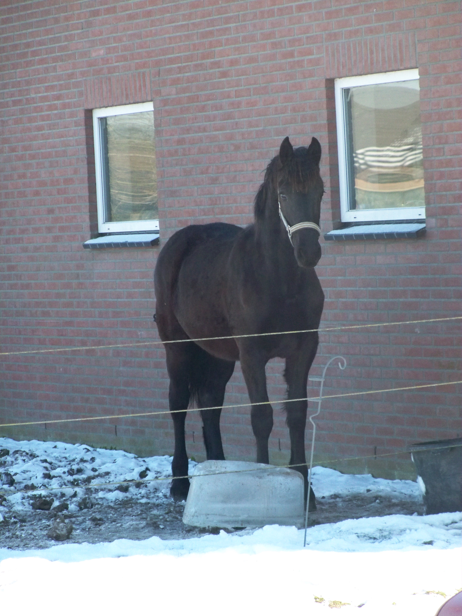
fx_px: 3079
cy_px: 308
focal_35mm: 173
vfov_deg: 11.4
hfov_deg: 8.6
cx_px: 231
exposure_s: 1/500
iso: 400
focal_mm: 30.5
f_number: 4.3
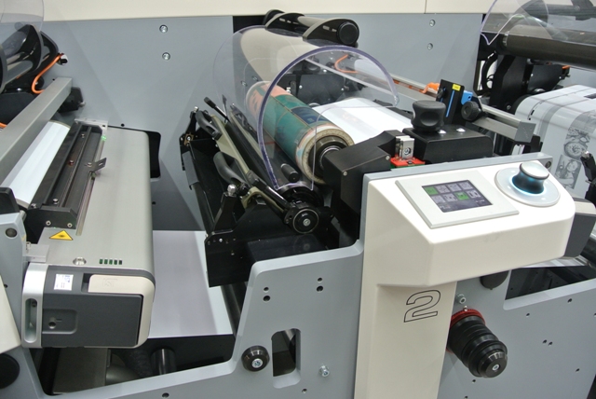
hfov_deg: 67.3
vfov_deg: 48.0
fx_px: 447
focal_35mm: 27
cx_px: 298
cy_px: 200
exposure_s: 1/30
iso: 400
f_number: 3.5
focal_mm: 10
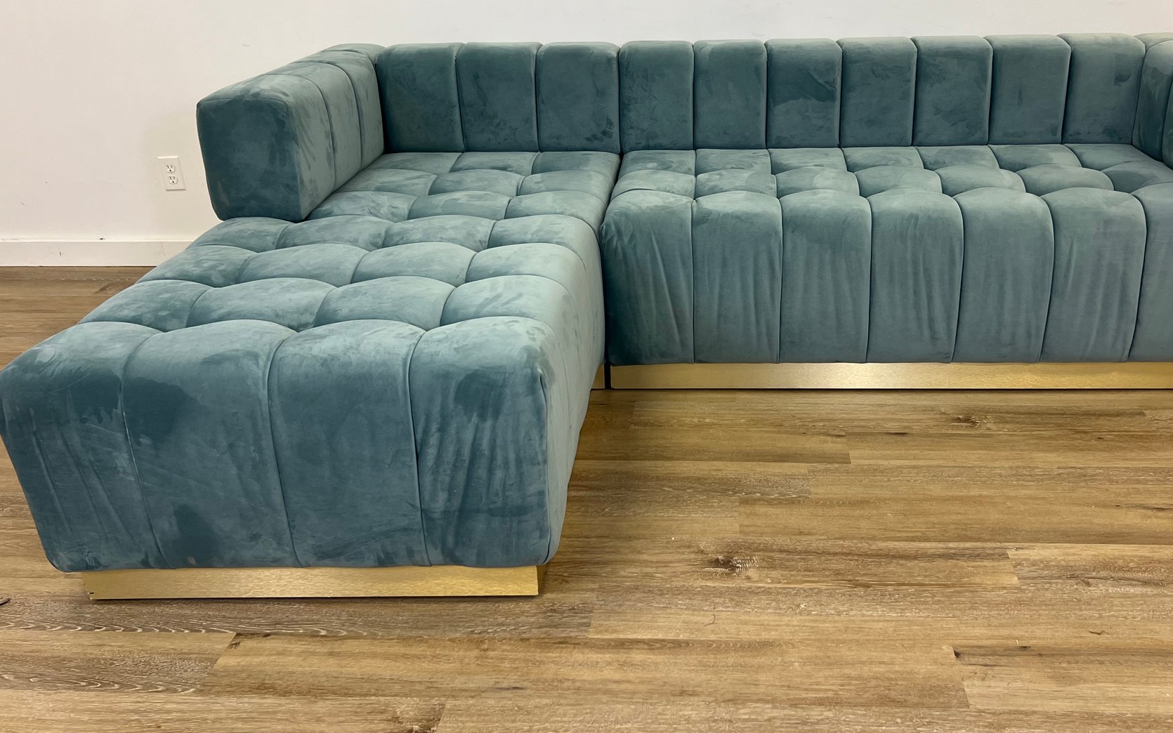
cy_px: 325
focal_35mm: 33
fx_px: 1055
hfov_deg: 57.9
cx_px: 679
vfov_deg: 38.3
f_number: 1.5
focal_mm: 5.7
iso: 100
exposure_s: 1/120
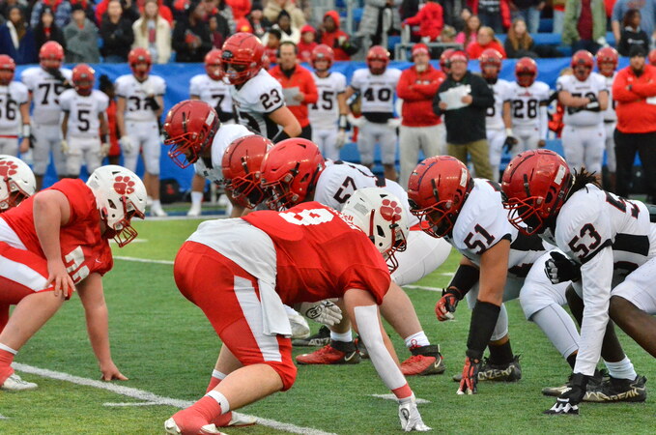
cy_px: 218
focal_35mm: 300
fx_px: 5456
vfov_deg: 4.6
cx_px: 328
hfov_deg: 6.9
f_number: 8
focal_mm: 200
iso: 6400
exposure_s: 1/3200
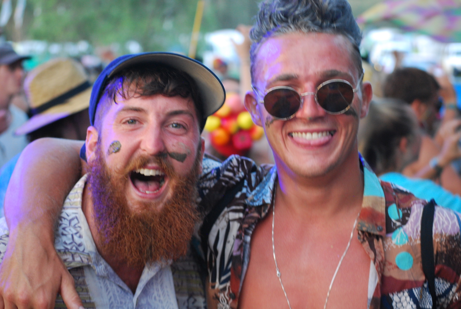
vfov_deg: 16.6
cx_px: 230
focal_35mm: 82
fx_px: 1059
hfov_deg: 24.6
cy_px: 154
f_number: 4
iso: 720
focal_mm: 55
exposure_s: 1/30
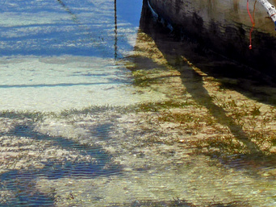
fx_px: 1612
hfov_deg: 9.8
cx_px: 168
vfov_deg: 7.2
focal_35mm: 202
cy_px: -171
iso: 200
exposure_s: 1/800
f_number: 10
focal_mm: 24
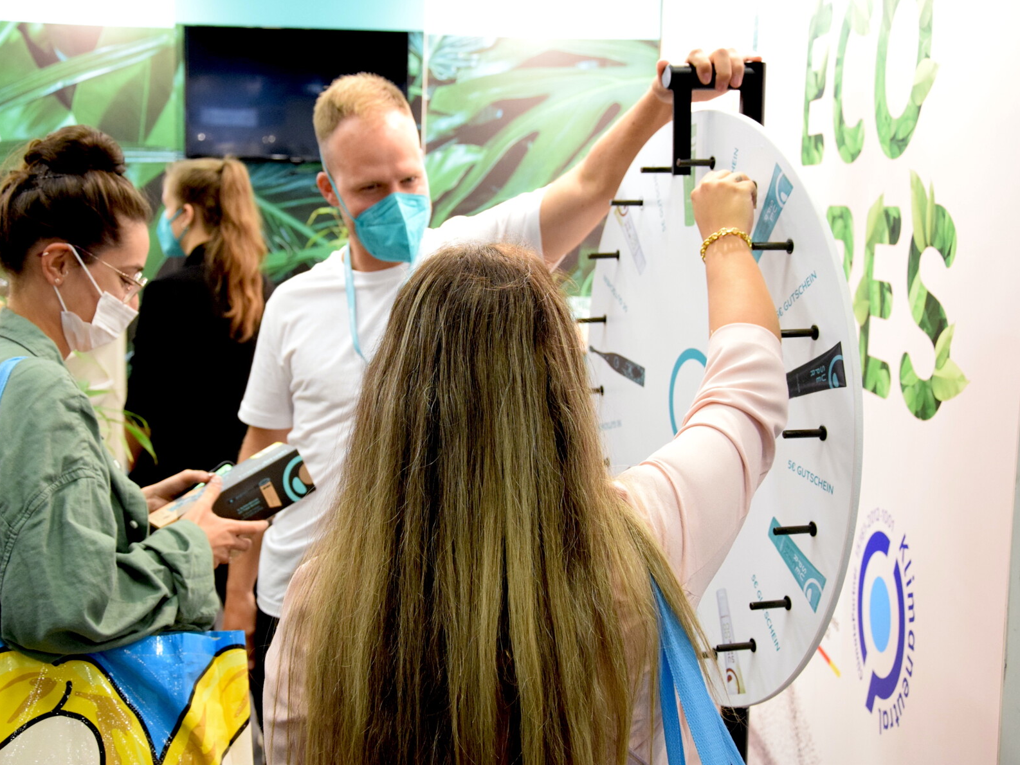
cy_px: 380
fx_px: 1444
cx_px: 466
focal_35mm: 49
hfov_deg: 38.9
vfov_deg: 29.7
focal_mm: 30
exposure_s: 1/60
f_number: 5
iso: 2500
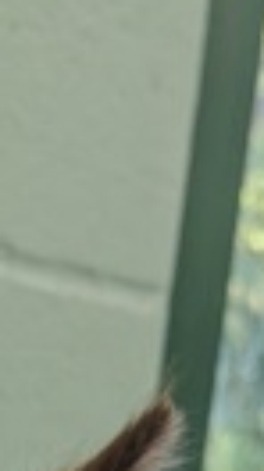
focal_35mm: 125
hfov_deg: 9.5
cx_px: -50
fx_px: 1560
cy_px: 896
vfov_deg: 14.6
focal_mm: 4.38
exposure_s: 1/84.2
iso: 26
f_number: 1.73
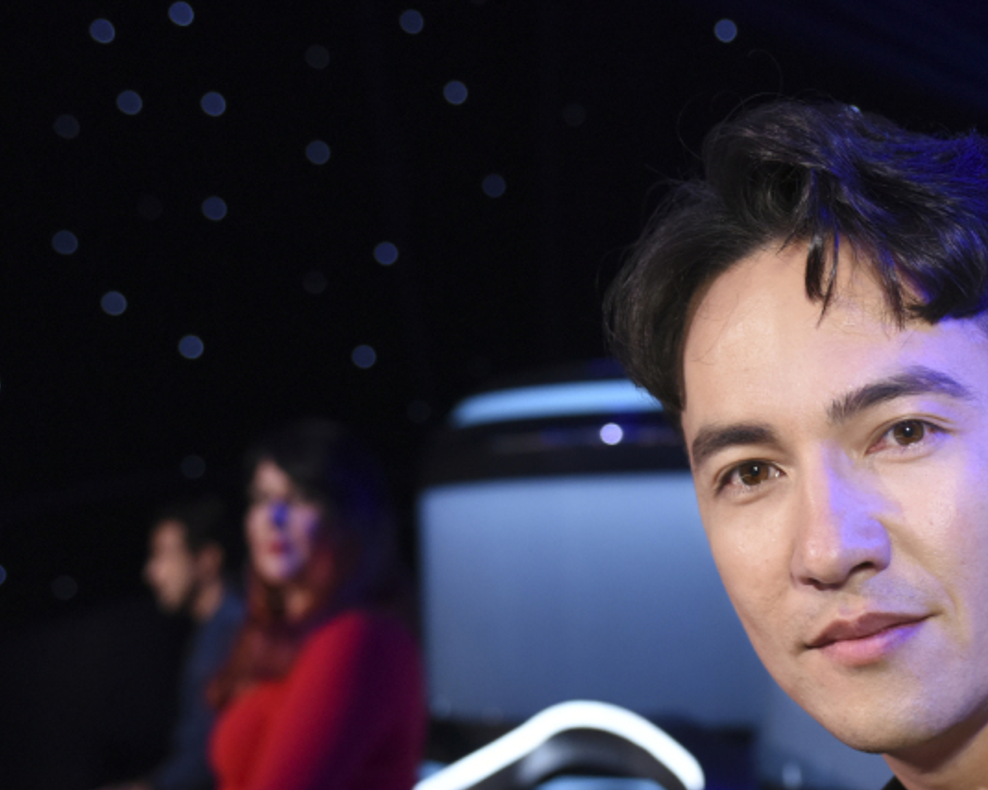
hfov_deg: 23.6
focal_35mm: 80
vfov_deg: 18.8
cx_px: 739
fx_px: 2339
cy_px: 724
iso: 2000
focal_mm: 38
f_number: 4.5
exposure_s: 1/160
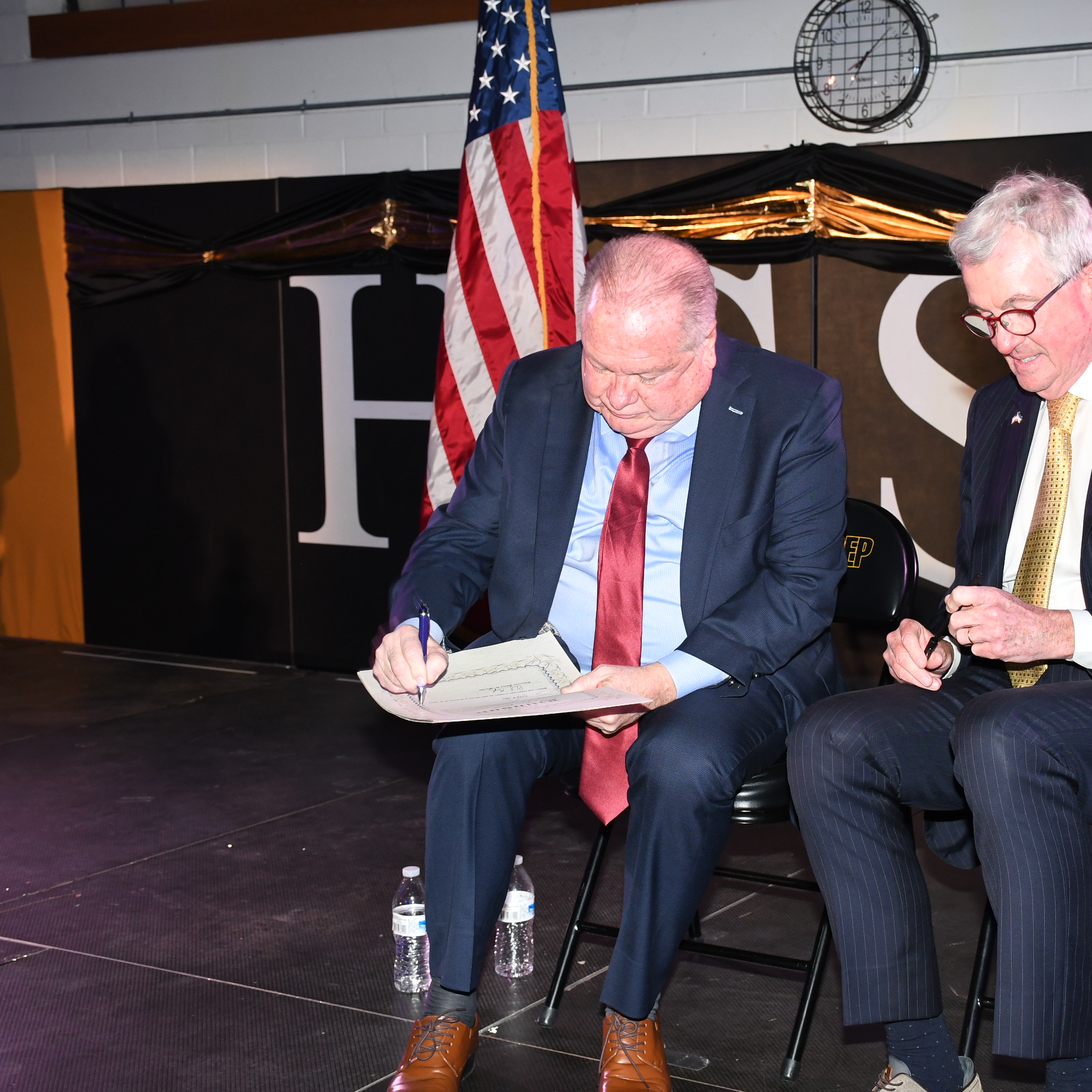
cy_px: 545
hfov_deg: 29.4
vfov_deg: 29.6
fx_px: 2070
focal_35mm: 58
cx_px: 713
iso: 800
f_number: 7.1
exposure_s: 1/60
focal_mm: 30
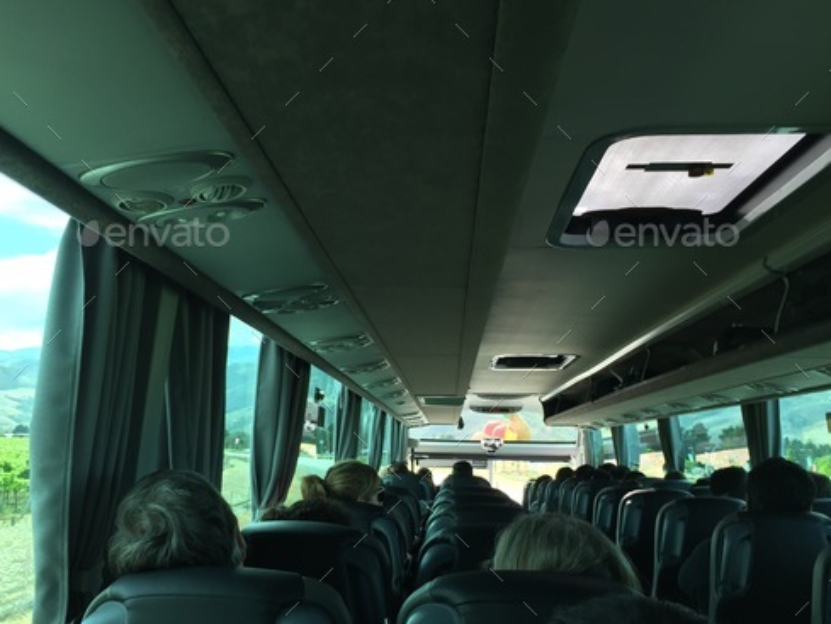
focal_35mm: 35
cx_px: 403
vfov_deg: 40.6
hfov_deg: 52.6
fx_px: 840
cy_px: 356
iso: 40
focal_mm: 4.15
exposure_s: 1/100
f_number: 2.2
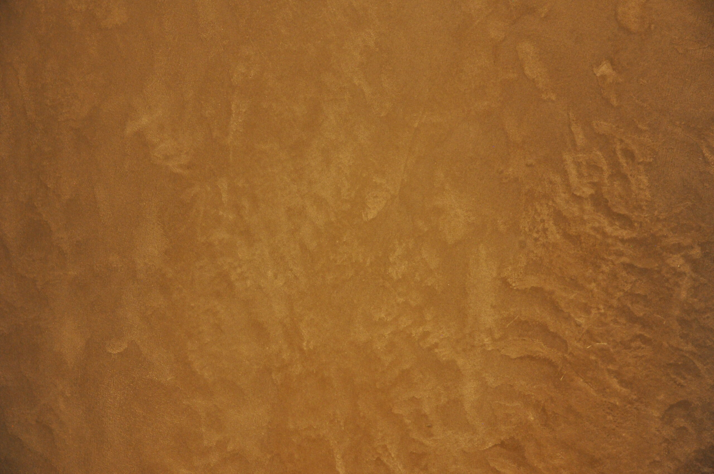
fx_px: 1634
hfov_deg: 24.6
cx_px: 357
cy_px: 237
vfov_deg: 16.5
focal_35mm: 82
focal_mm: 55
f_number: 5.3
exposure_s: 1/13
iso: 800
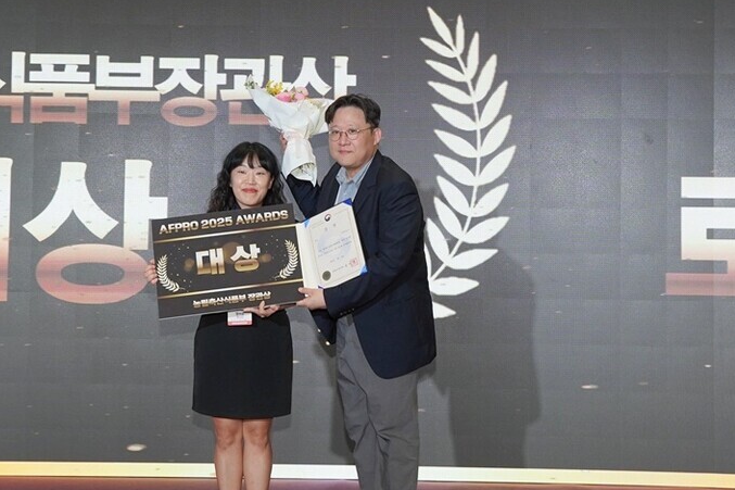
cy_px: 229
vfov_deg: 22.2
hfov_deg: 32.9
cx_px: 346
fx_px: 1245
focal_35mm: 61
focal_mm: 29
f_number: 4
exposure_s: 1/160
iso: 640
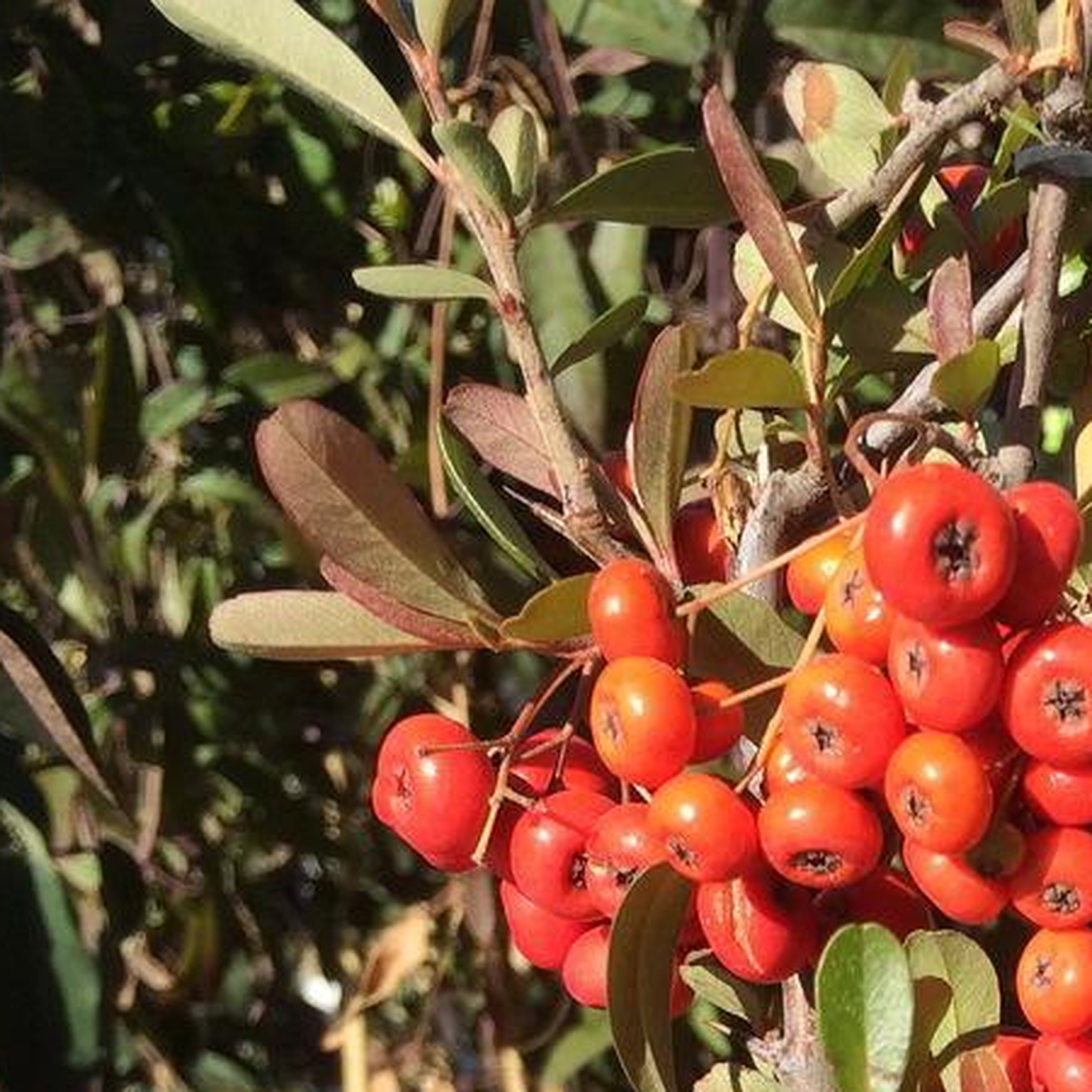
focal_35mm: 76
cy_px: 1460
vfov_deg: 20.6
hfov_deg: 21.6
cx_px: 1184
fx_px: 2712
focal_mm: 4.15
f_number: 2.2
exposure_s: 1/1580
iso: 32
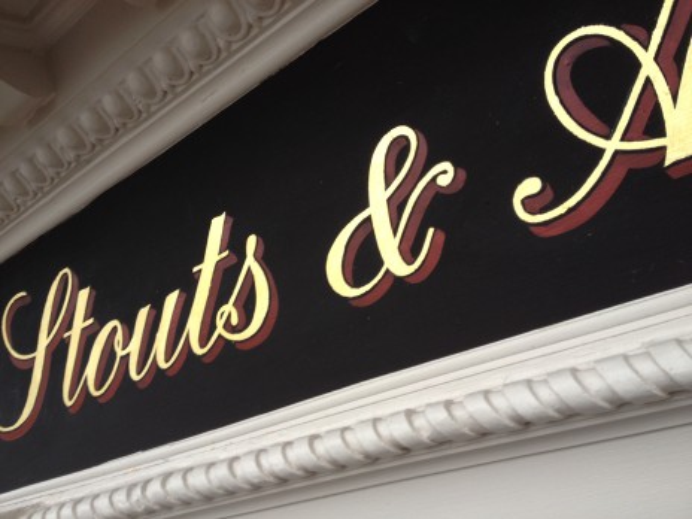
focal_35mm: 35
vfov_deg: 40.7
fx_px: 700
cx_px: 346
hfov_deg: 52.6
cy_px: 260
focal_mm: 4.28
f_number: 2.4
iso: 50
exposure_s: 1/24
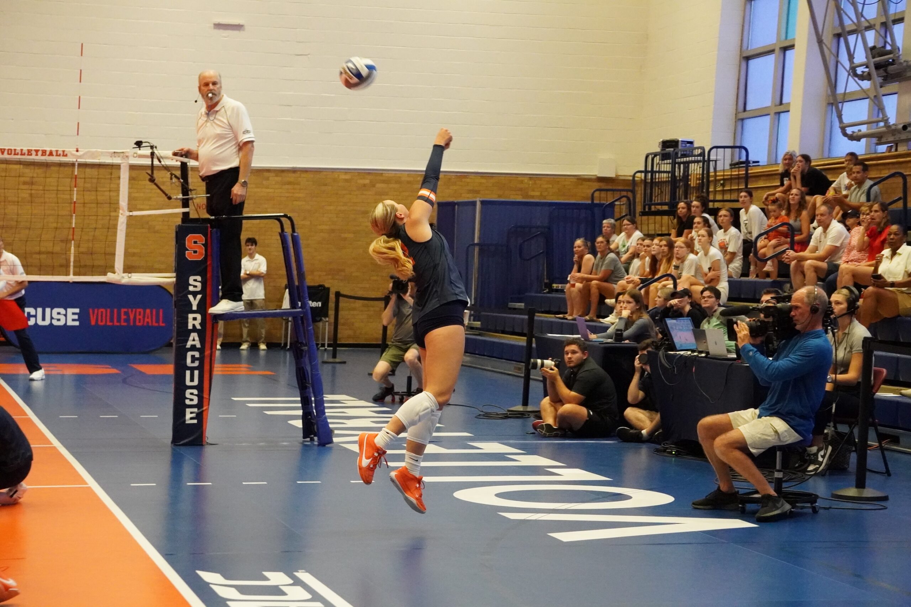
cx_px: 456
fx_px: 2087
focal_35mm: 82
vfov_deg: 16.5
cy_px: 304
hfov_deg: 24.6
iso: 10000
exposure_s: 1/500
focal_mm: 55
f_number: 6.3
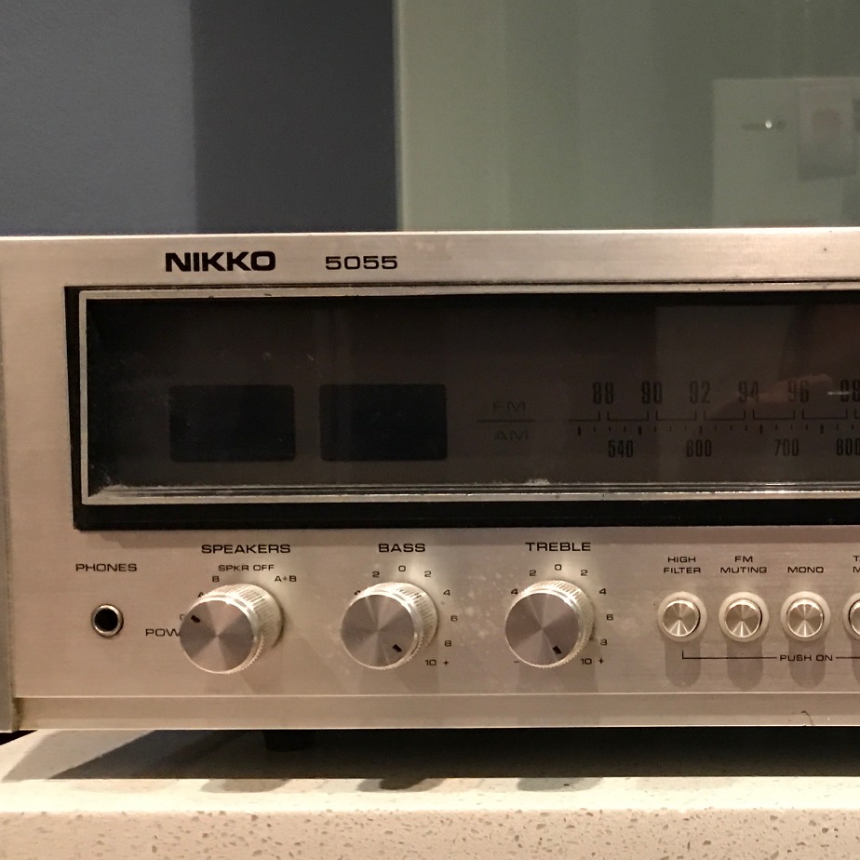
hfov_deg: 30.3
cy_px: 526
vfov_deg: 31.5
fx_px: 1518
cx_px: 773
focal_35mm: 54
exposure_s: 1/7
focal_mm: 3.99
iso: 100
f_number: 1.8
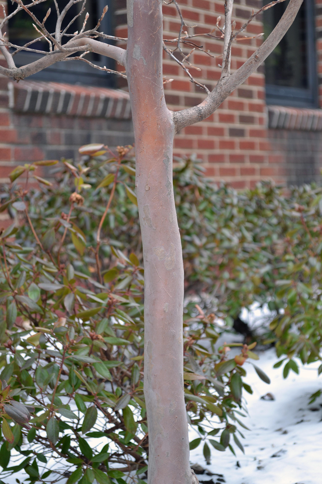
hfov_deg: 16.6
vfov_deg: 24.6
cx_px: 161
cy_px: 242
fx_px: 1107
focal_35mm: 82
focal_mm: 55
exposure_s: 1/30
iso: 100
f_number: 5.6
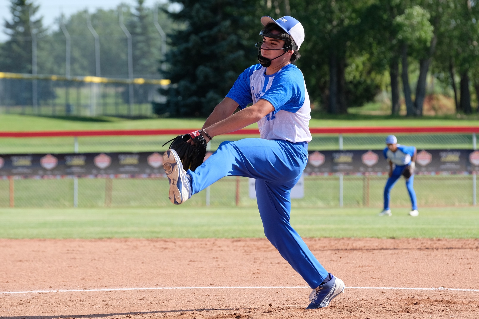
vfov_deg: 6.5
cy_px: 160
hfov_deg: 9.8
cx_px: 240
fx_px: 2794
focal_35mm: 210
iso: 500
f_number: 5
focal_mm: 140
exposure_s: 1/1000
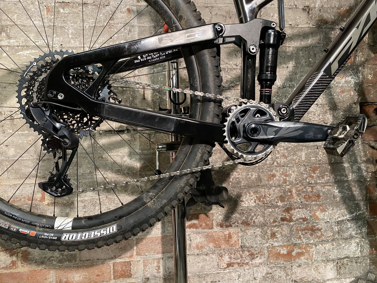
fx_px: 283
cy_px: 142
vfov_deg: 53.1
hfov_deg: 67.3
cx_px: 188
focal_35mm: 26
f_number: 1.8
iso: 160
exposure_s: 1/50
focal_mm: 4.25
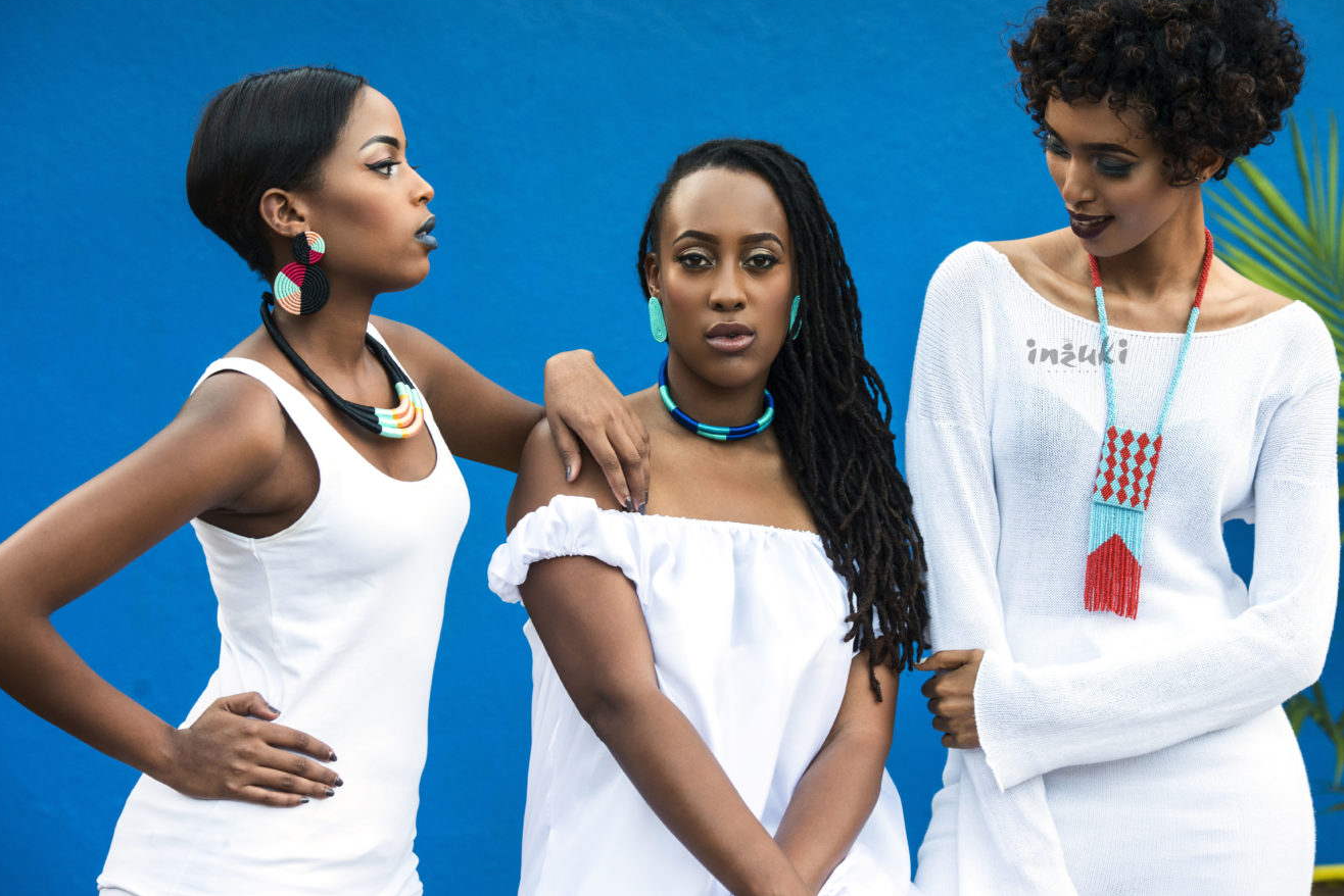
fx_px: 4369
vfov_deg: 11.7
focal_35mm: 117
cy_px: 420
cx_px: 692
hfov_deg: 17.5
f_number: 5.6
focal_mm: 110
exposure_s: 1/80
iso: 640
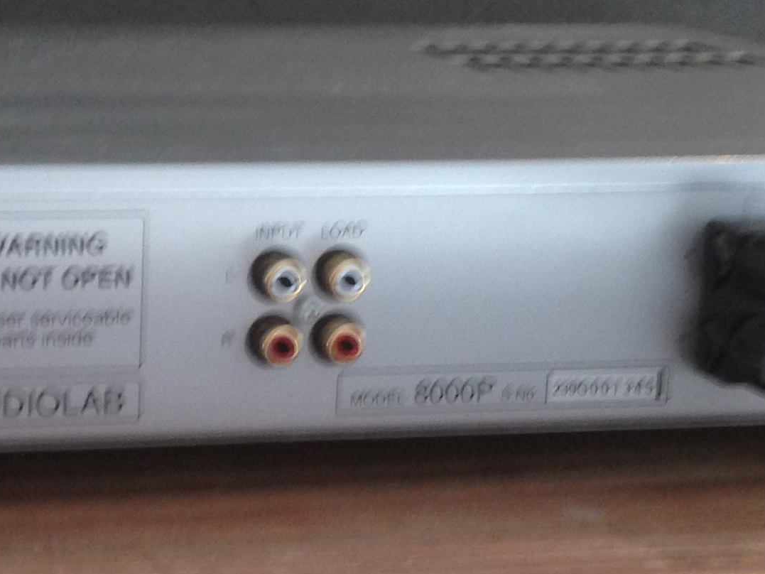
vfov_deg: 14.8
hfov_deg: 19.3
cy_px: 289
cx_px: 94
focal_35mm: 100
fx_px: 2210
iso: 100
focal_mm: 4.12
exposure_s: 1/20
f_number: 2.4
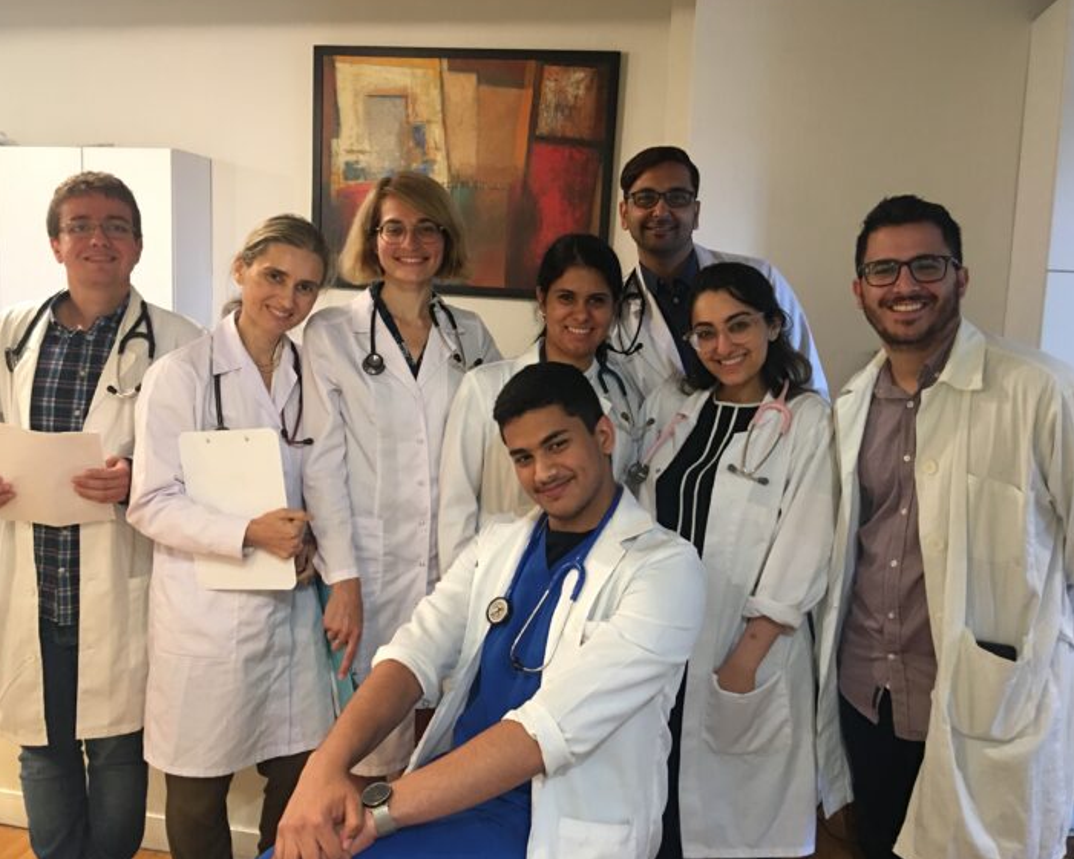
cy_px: 423
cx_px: 524
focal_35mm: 31
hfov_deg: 57.2
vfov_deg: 47.1
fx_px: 986
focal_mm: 4.15
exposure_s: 1/8
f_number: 2.2
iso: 100
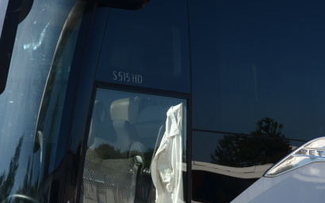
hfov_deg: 18.4
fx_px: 1001
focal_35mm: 113
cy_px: 228
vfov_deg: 11.4
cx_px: 212
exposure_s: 1/200
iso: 100
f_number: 9
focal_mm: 20
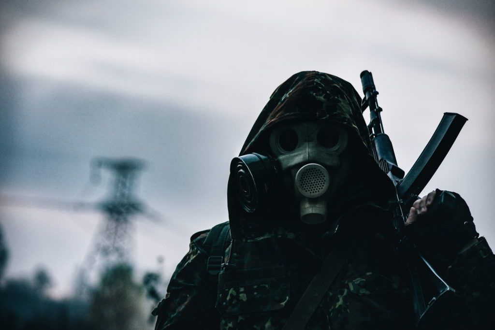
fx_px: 2393
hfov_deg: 11.8
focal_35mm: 174
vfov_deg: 7.9
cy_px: 165
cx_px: 248
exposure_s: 1/40
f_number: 4.8
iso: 400
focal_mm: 116
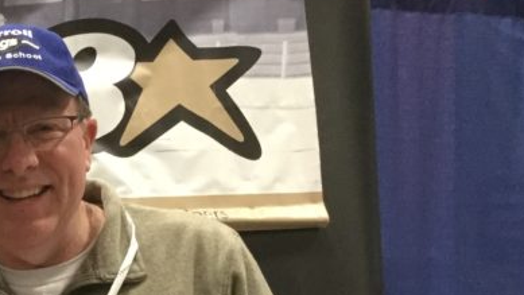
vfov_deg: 13.2
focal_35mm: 89
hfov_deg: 21.6
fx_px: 1237
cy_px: 368
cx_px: -159
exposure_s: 1/30
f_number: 2.4
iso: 125
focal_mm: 3.3
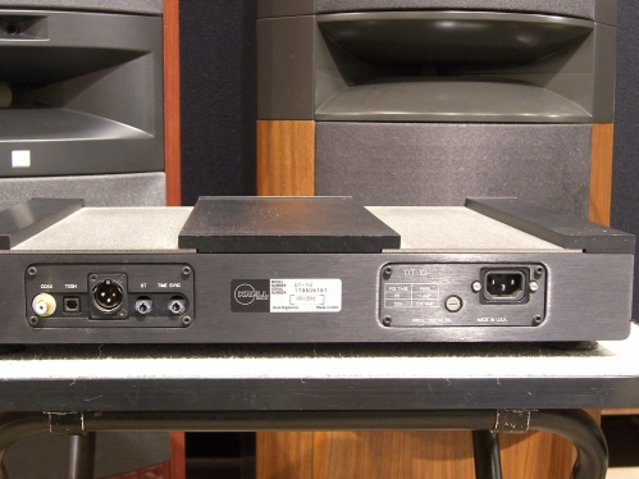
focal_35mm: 59
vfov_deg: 24.8
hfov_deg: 32.7
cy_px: 278
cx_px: 279
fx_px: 1089
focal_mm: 9.5
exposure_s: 1/3.33
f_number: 3.1
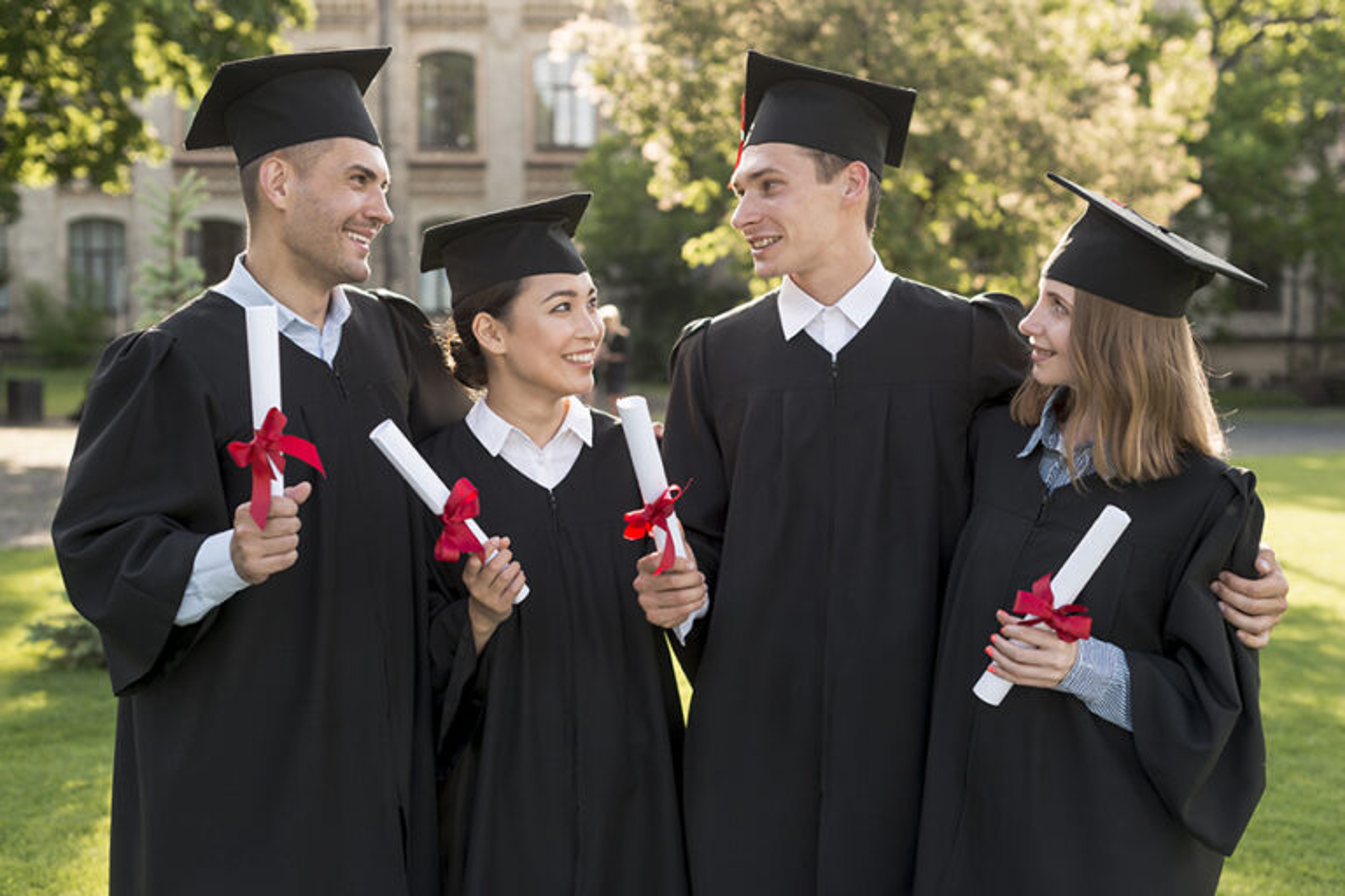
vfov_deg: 27.0
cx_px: 672
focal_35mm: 50
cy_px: 448
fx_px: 1868
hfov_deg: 39.6
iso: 320
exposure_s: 1/160
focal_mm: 50
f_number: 3.5
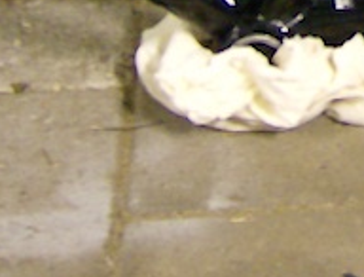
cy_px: -228
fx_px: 1585
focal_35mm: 150
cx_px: 464
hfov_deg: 12.7
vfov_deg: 9.5
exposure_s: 1/3.16
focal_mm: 6
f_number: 2.8
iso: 200
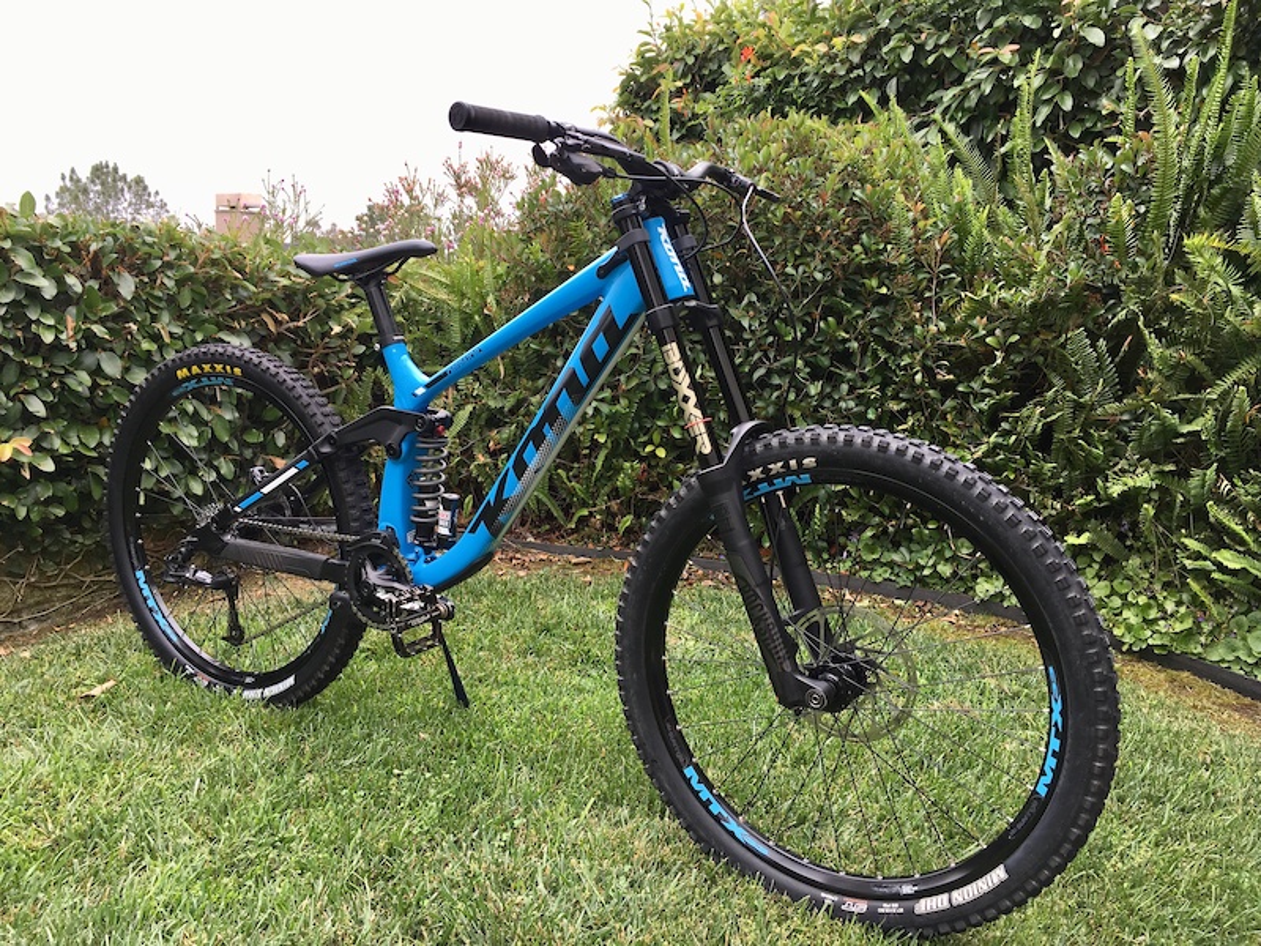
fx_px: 1056
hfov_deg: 61.7
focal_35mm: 29
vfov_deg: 48.2
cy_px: 473
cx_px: 630
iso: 25
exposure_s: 1/272
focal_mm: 4.15
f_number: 2.2
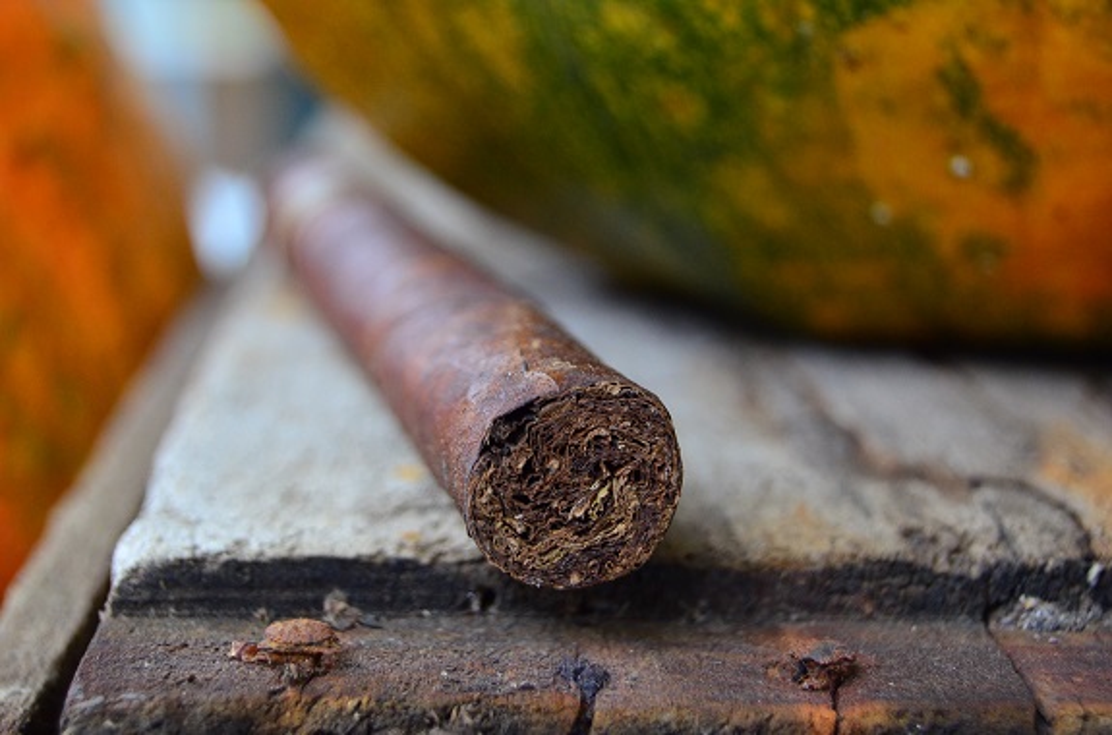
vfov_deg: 16.5
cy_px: 368
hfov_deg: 24.7
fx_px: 2541
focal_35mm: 82
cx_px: 556
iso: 1400
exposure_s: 1/30
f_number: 5.6
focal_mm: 55
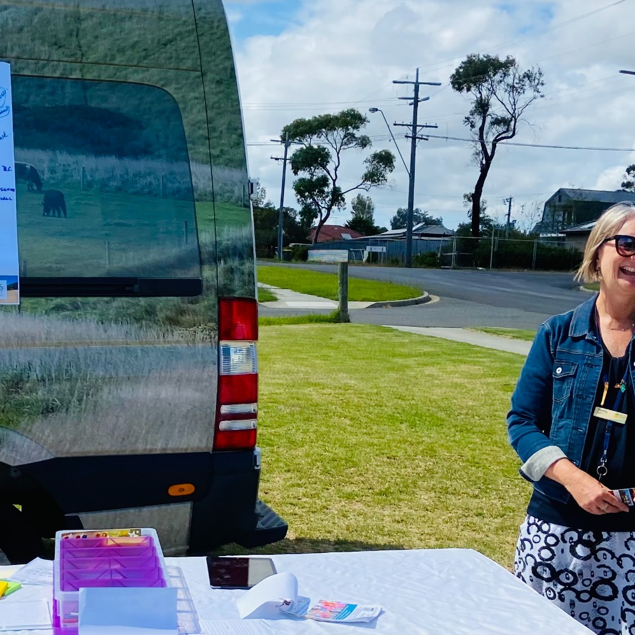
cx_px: 237
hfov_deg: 29.0
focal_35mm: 59
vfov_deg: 29.0
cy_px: 397
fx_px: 1224
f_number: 1.8
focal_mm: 4.25
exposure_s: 1/3300
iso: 32
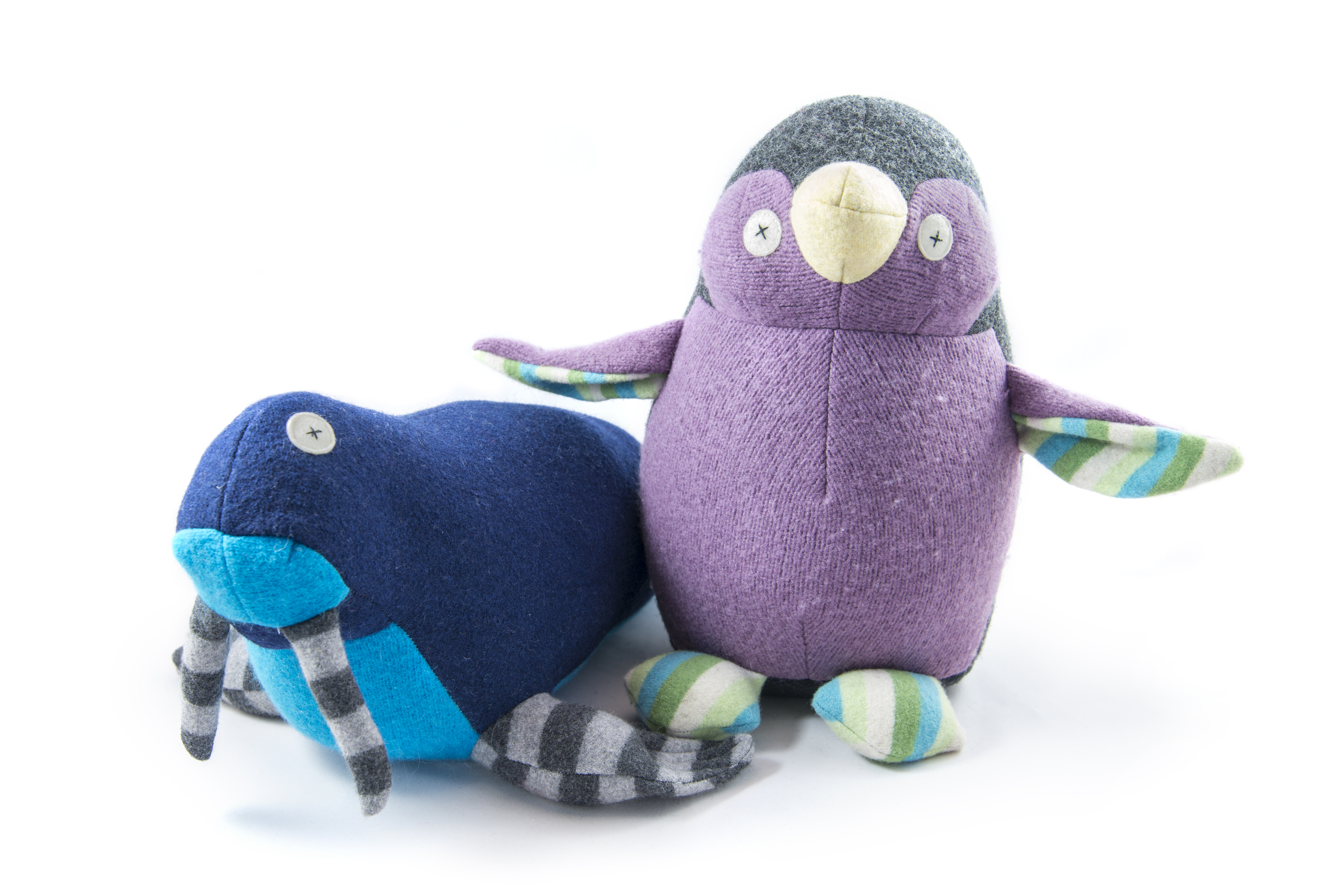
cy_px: 448
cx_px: 671
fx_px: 1939
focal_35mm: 52
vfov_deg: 26.0
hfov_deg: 38.2
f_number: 5.6
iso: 50
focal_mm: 52
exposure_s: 1/5
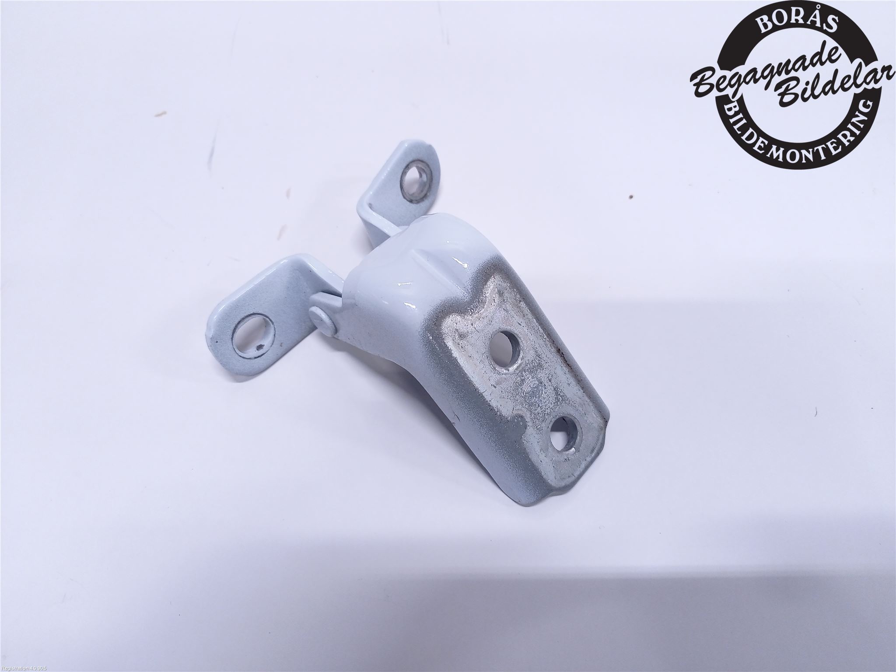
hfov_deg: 63.4
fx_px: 725
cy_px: 336
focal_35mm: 28
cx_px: 448
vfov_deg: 49.7
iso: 160
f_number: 1.79
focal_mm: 4.7
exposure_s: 1/100
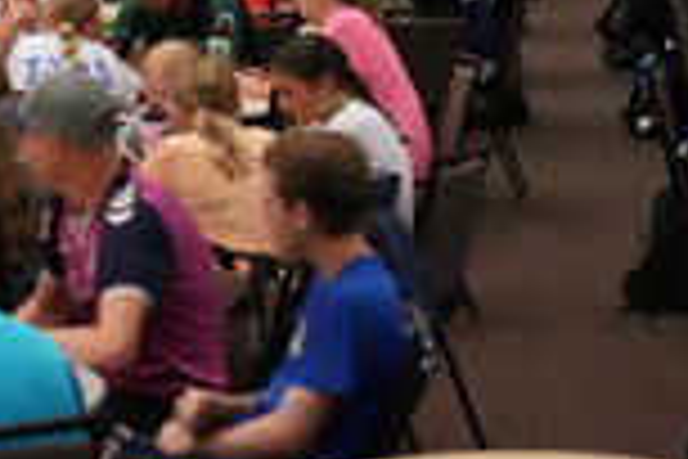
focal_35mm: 206
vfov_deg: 6.6
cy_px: -27
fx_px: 3937
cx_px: 634
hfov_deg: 9.9
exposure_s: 1/1000
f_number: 2.8
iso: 12800
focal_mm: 70
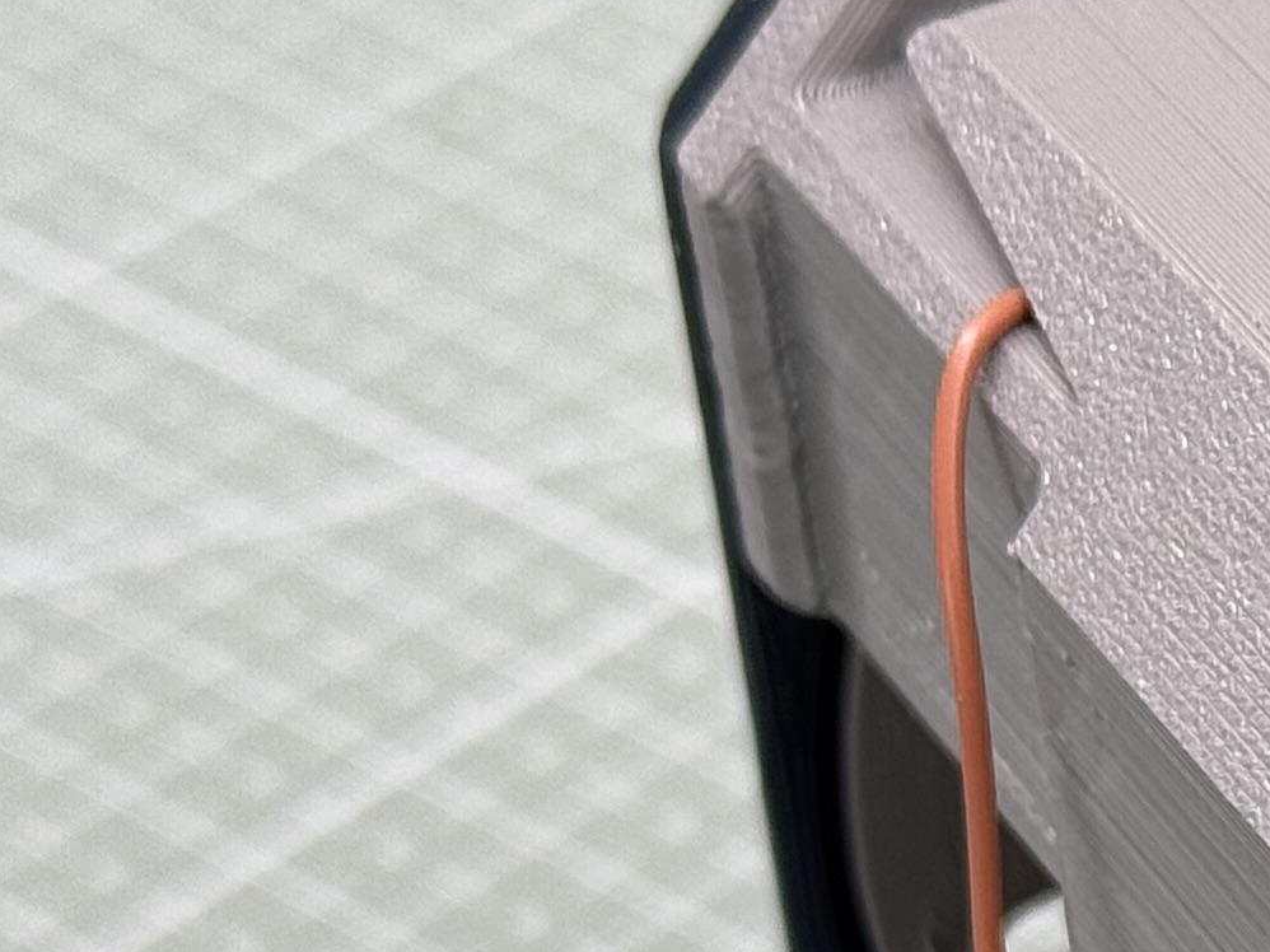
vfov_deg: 7.6
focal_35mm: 194
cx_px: 2096
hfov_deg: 9.8
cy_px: 1138
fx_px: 7116
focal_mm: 6.76
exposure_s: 1/100
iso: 64
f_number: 1.78
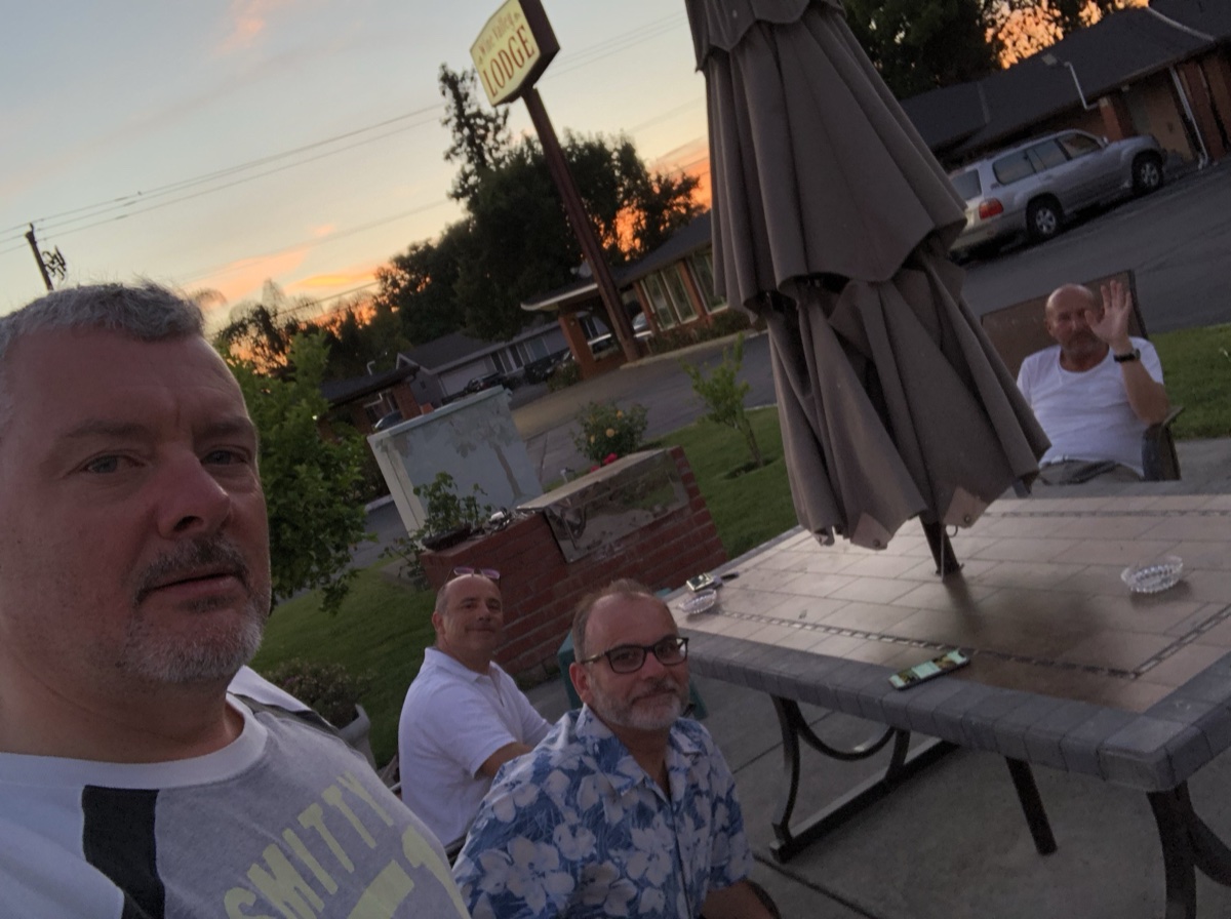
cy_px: 460
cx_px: 616
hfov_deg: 56.9
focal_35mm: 32
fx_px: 1136
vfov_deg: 44.0
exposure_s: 1/120
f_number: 2.2
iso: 100
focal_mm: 2.87
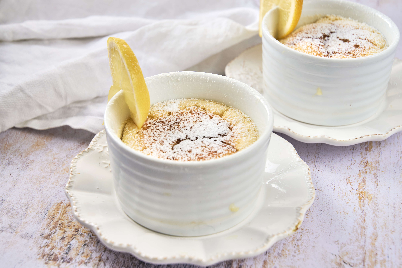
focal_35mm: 75
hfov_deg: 27.0
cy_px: 134
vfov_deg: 18.2
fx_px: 837
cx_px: 201
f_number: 8
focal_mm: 50
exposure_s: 1/100
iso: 100
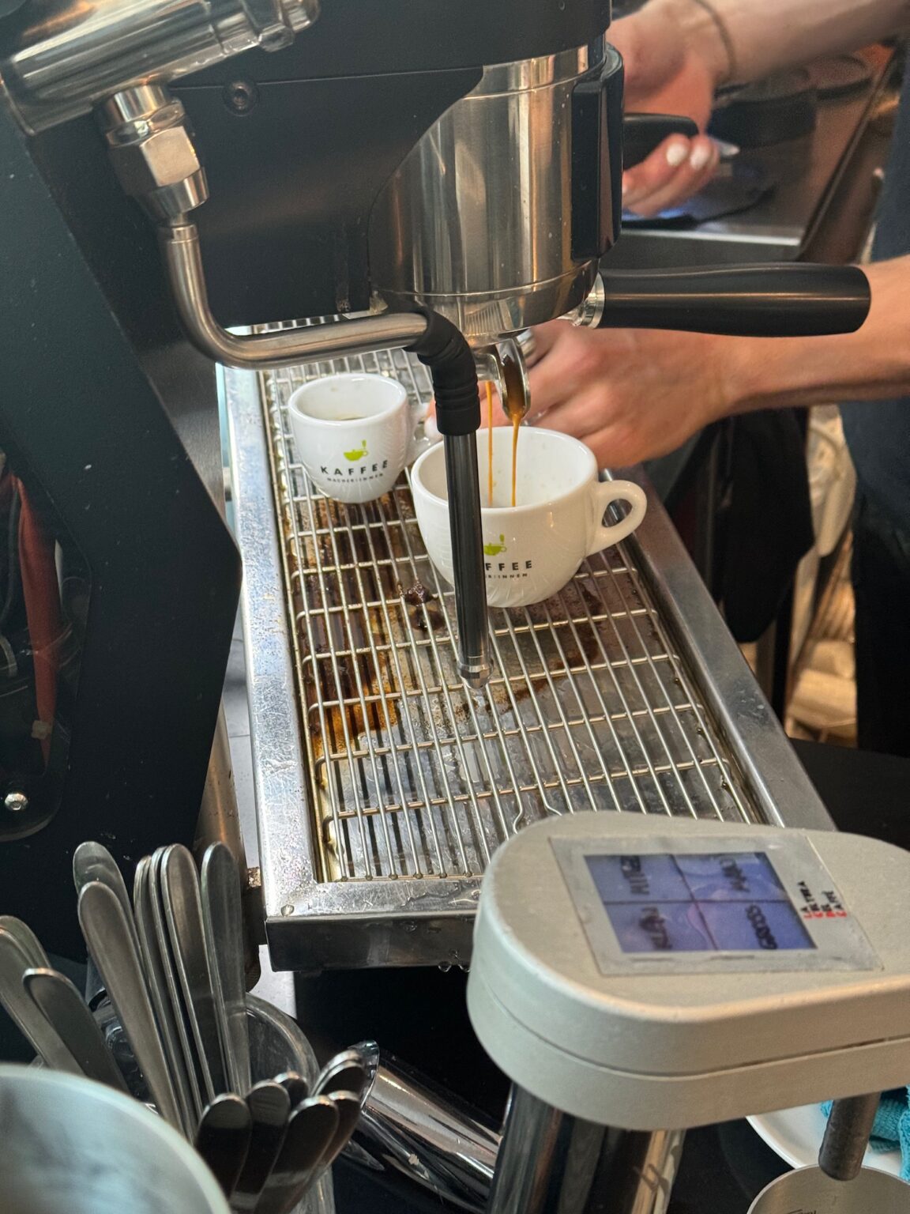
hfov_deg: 30.3
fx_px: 1682
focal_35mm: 48
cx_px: 455
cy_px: 607
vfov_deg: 39.7
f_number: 1.78
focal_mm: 6.76
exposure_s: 1/50
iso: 250
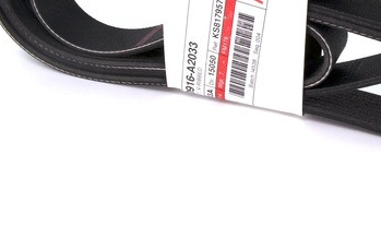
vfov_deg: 18.3
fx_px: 727
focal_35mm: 70
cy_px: 19
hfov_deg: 29.0
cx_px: 282
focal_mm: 18
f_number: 16
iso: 200
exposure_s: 1/40
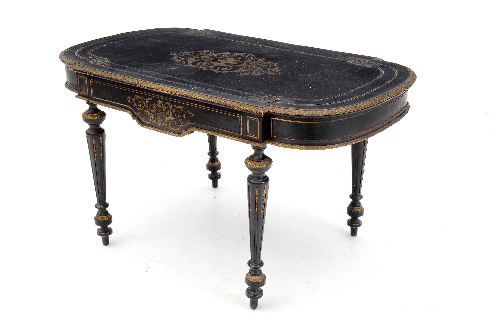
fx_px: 728
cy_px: 166
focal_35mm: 52
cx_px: 250
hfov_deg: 37.9
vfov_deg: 25.6
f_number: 16
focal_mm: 35
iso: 400
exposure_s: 1/80
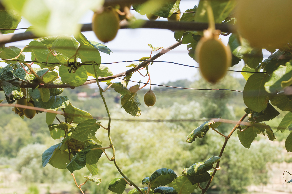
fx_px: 669
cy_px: 97
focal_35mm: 82
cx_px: 146
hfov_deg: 24.6
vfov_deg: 16.5
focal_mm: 55
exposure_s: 1/250
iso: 200
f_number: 8
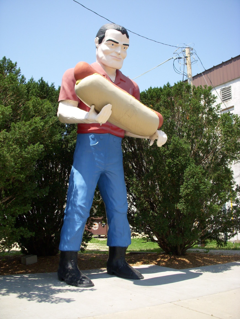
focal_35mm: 38
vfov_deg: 49.0
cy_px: 160
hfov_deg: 37.7
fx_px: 351
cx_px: 120
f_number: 3.3
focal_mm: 6.3
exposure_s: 1/640
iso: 100
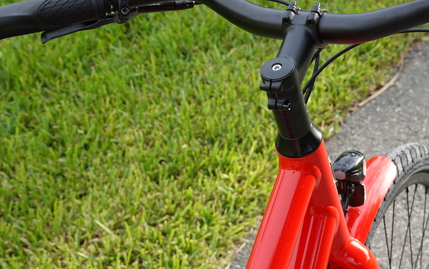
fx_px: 994
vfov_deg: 15.4
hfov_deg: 24.2
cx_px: 290
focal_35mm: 85
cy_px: 96
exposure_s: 1/320
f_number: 4
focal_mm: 19.03
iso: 100
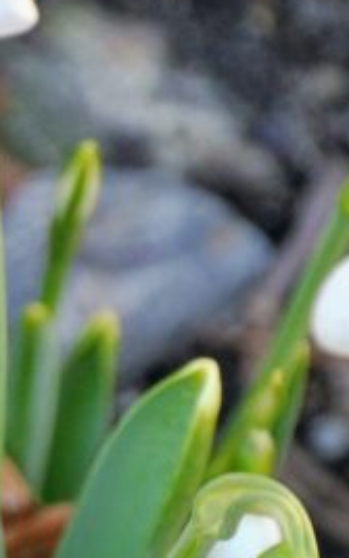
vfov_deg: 2.6
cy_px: 606
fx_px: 12366
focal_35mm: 813
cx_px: -358
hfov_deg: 1.6
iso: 200
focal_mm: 77.1
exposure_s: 1/125
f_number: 4.8
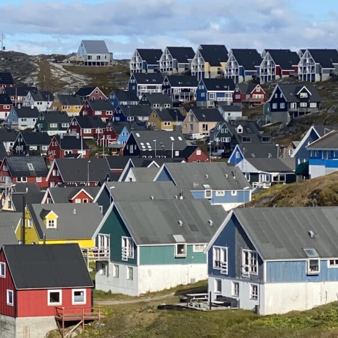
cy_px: 207
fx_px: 1723
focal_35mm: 156
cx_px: -89
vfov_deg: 11.2
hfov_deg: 11.0
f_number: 2
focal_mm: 6
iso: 20
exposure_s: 1/1845
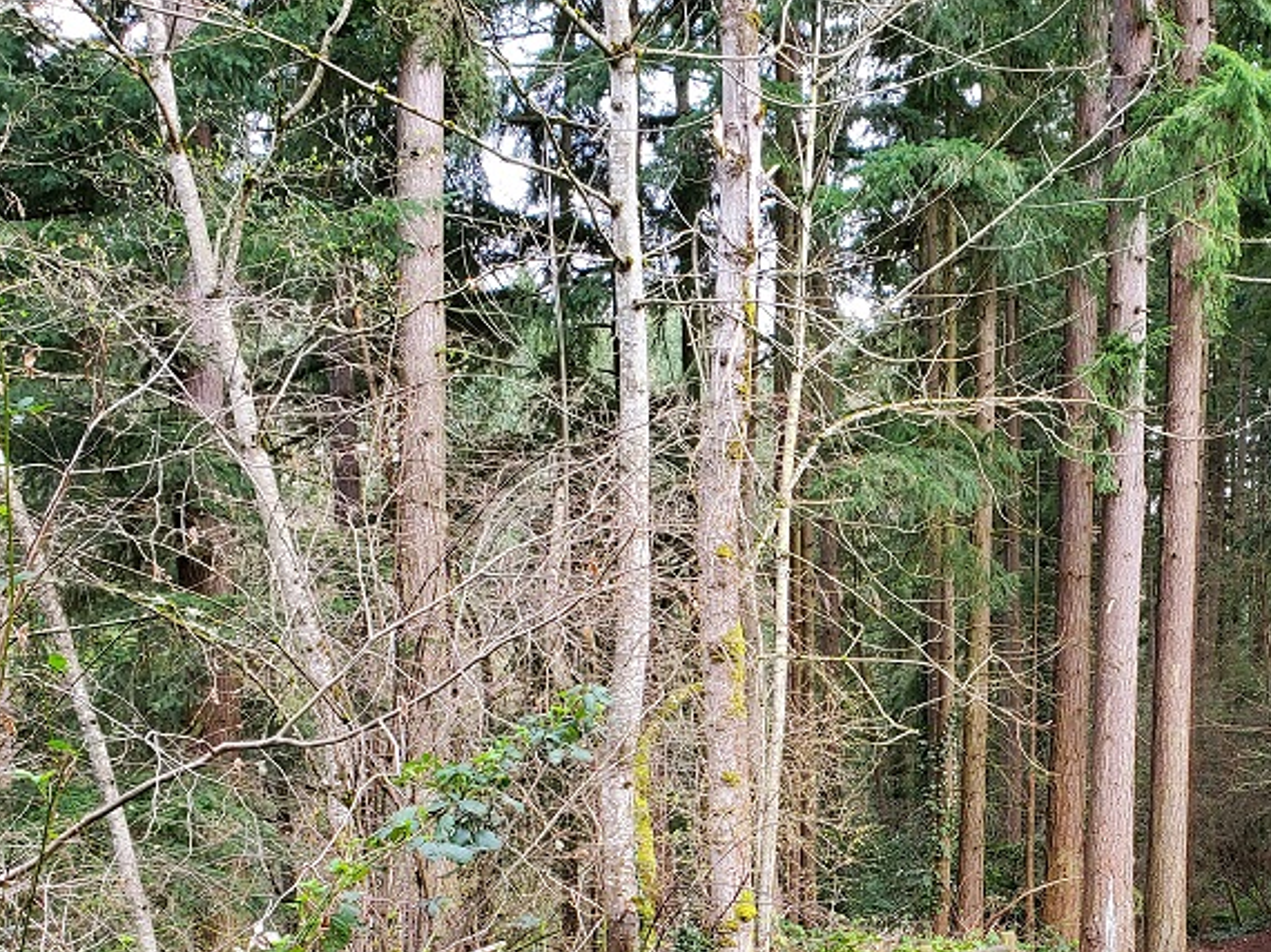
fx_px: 1688
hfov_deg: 39.8
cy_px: 722
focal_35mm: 46
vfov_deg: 30.9
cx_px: 990
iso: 160
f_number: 2.4
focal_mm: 4.3
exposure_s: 1/120
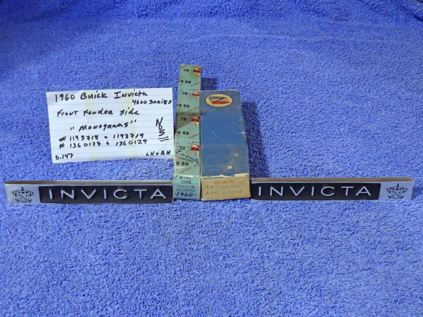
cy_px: 158
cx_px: 212
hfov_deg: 36.8
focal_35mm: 52
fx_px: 635
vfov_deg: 28.0
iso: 800
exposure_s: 1/25
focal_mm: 8.84
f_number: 4.5
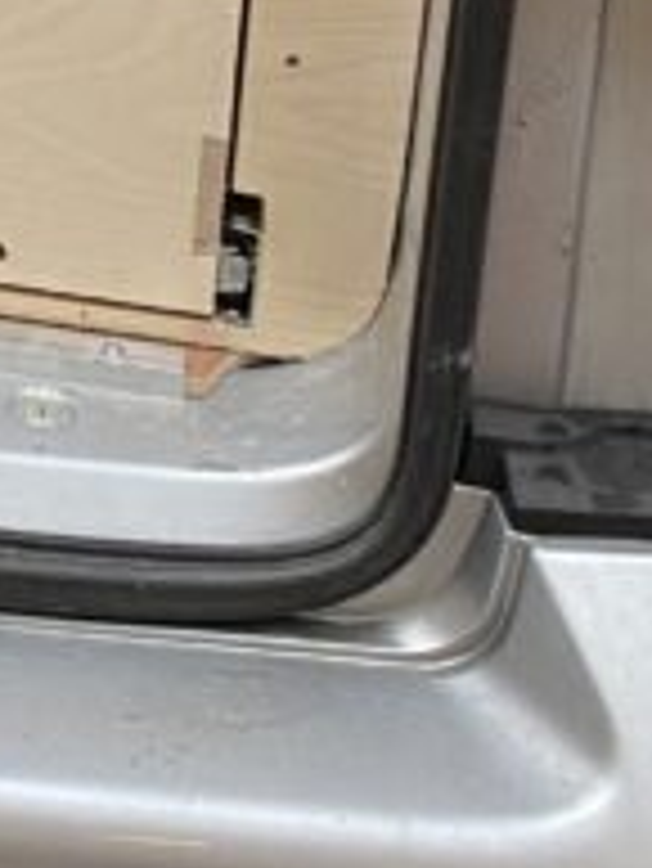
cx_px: -841
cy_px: -850
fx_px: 3462
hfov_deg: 9.7
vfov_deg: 12.6
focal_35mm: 138
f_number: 1.8
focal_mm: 4.25
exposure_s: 1/50
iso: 125
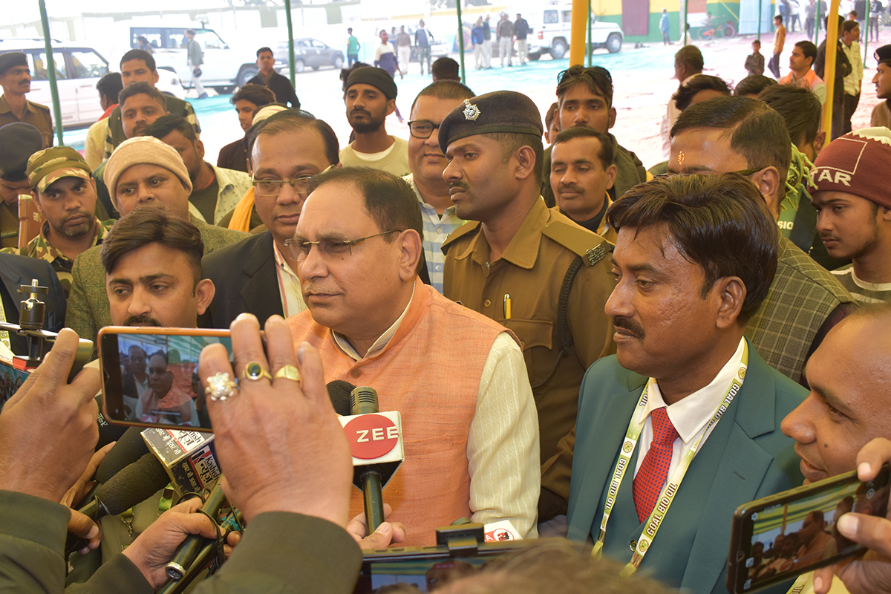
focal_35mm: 68
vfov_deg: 20.2
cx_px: 446
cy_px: 297
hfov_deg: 29.9
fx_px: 1670
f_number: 6.3
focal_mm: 45
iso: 400
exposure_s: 1/160
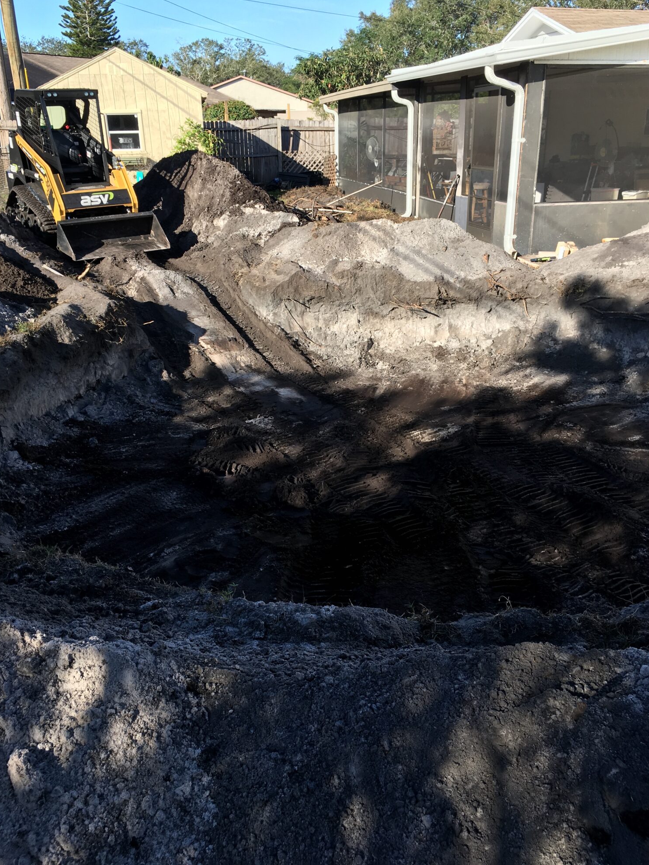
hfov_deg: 46.8
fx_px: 750
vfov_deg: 60.0
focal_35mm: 30
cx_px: 332
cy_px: 418
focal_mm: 4.15
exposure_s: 1/668
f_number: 2.2
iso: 25
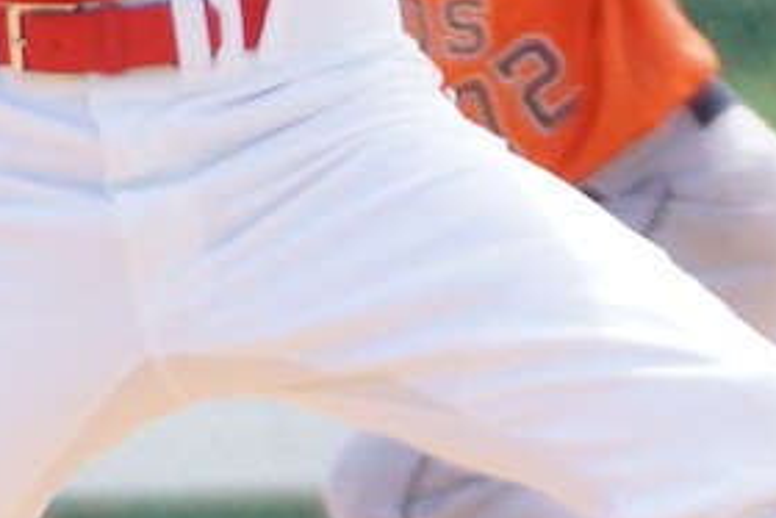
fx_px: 36921
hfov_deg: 1.2
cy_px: 10
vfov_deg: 0.8
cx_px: 166
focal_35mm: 1712
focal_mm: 200
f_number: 5
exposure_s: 1/2000
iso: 1250
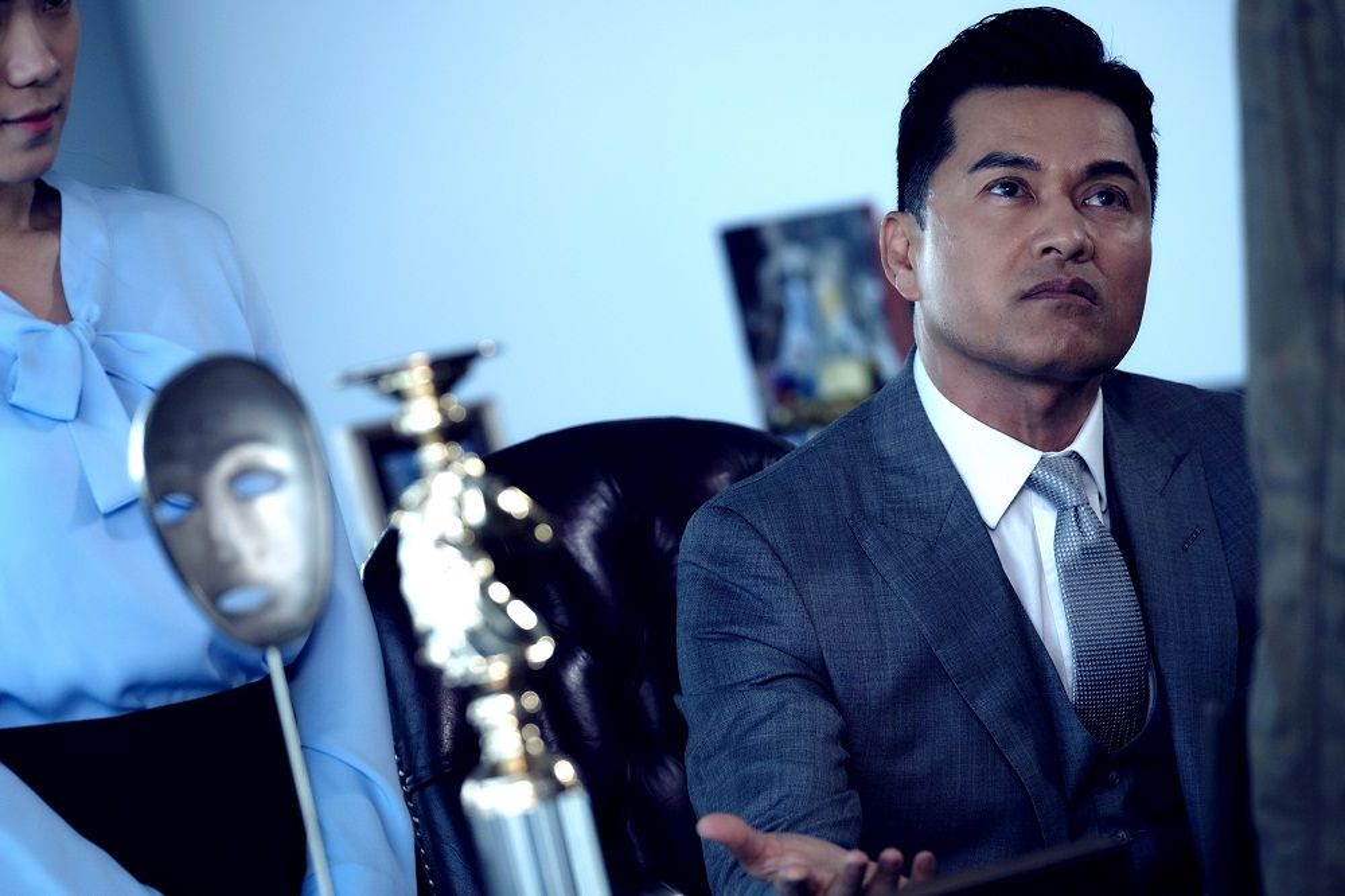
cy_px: 448
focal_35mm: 202
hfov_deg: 10.2
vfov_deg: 6.8
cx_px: 672
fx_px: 7544
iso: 400
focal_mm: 134.4
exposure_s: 1/400
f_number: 3.6
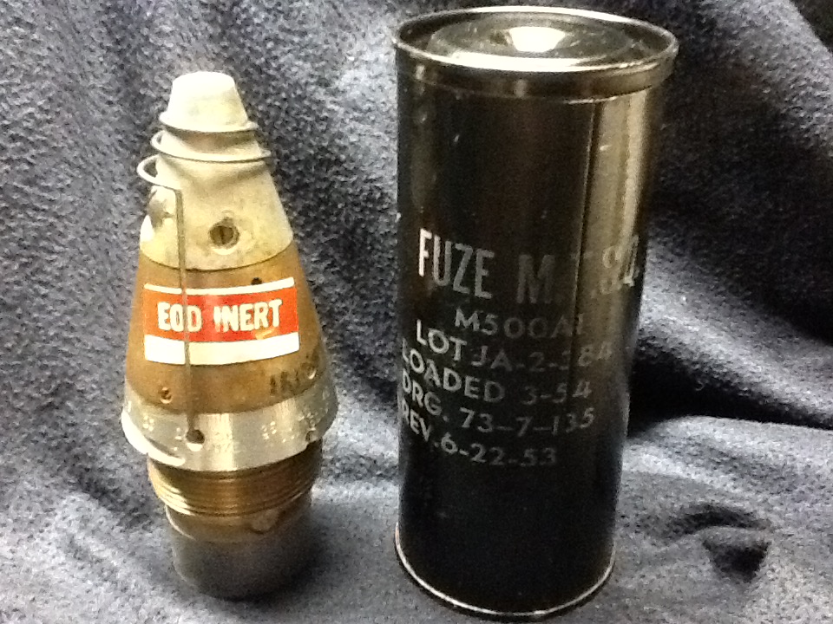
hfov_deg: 42.9
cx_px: 416
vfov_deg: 32.9
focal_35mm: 44
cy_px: 312
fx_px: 1059
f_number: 2.4
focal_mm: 2.03
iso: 640
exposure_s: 1/15
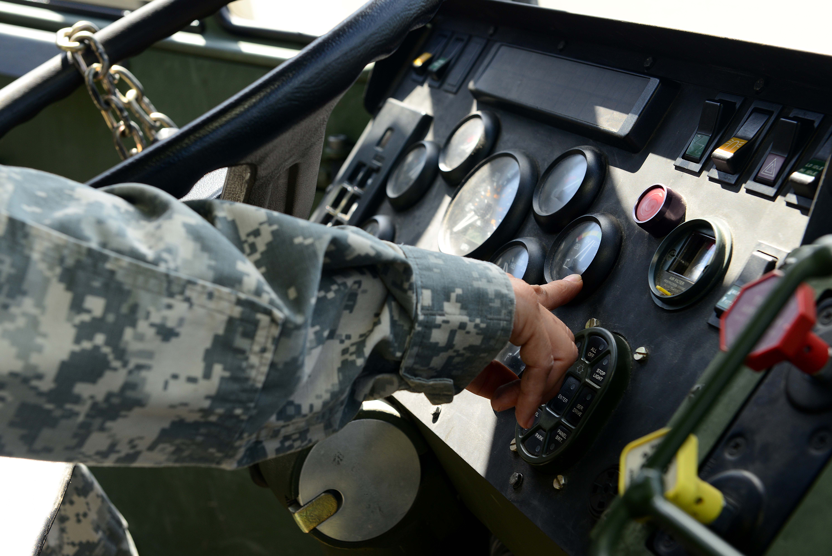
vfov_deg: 24.2
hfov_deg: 35.6
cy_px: 278
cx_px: 416
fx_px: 1295
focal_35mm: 56
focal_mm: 56
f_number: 8
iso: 250
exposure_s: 1/100
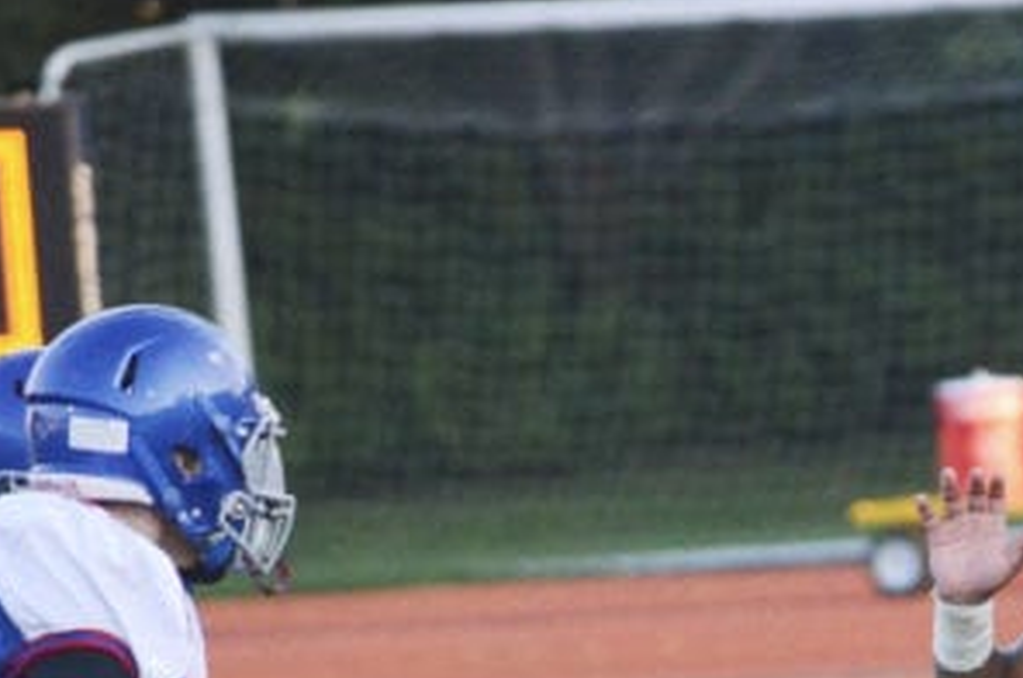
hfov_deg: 2.7
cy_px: 834
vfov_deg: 1.8
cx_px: 1049
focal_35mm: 764
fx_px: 21664
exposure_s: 1/3200
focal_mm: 200
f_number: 5
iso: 5000
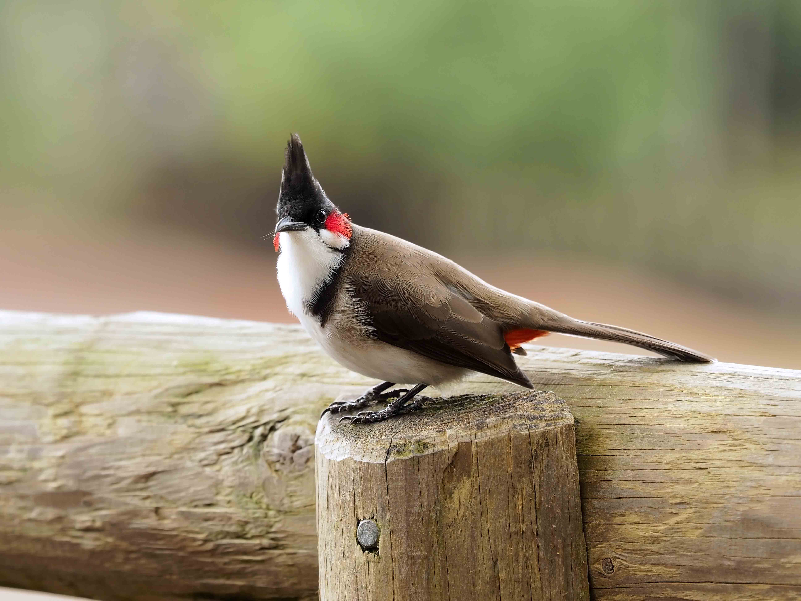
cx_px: 400
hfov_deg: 4.7
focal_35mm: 421
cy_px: 300
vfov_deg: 3.5
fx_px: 9742
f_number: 5
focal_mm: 210
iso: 640
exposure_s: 1/160
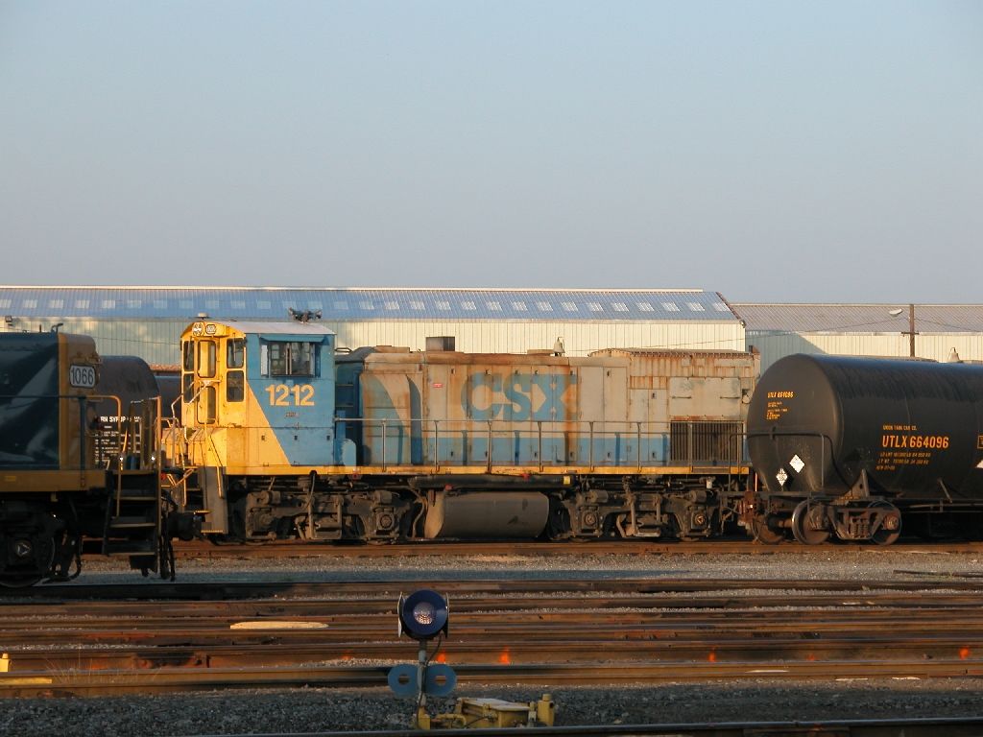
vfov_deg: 10.0
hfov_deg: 13.3
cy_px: 368
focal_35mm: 148
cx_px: 492
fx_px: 4203
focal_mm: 37.7
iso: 100
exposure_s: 1/239
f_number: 4.9
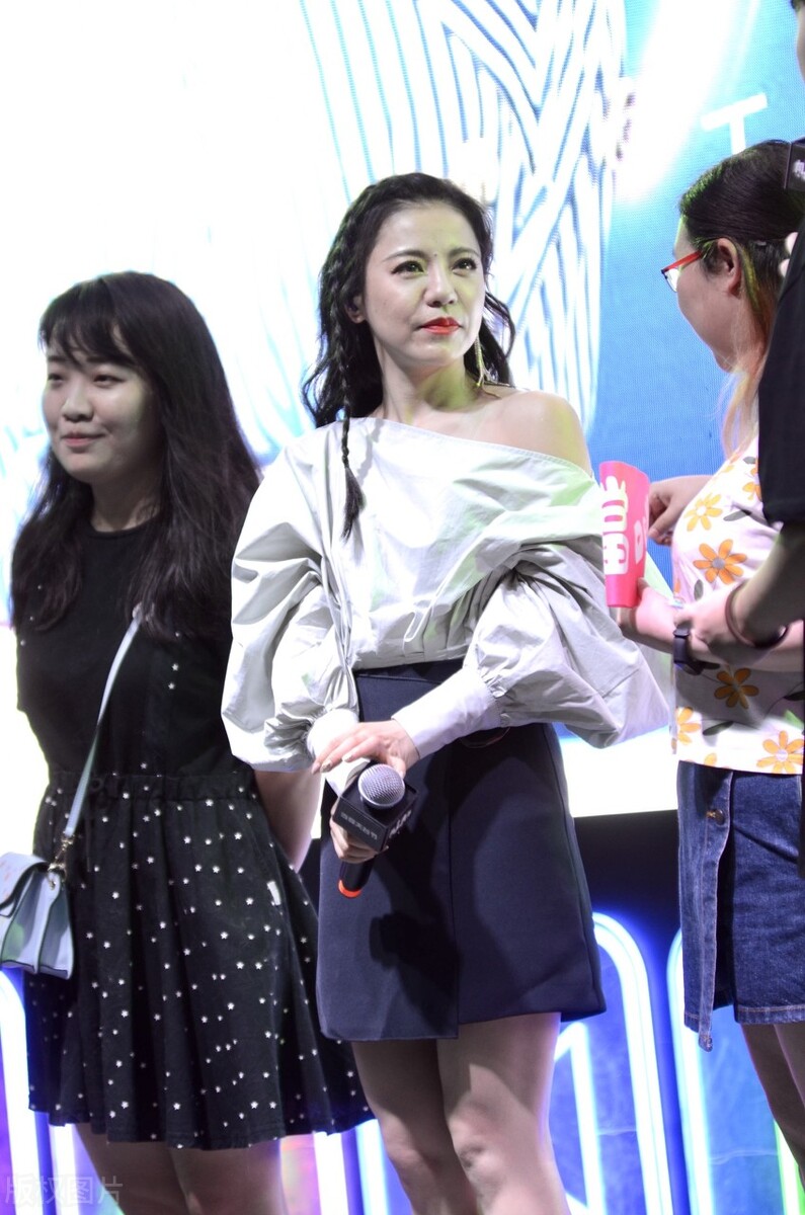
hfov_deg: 4.6
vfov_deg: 6.9
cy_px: 608
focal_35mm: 300
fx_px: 10106
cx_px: 402
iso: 500
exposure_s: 1/320
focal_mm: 200
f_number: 2.8
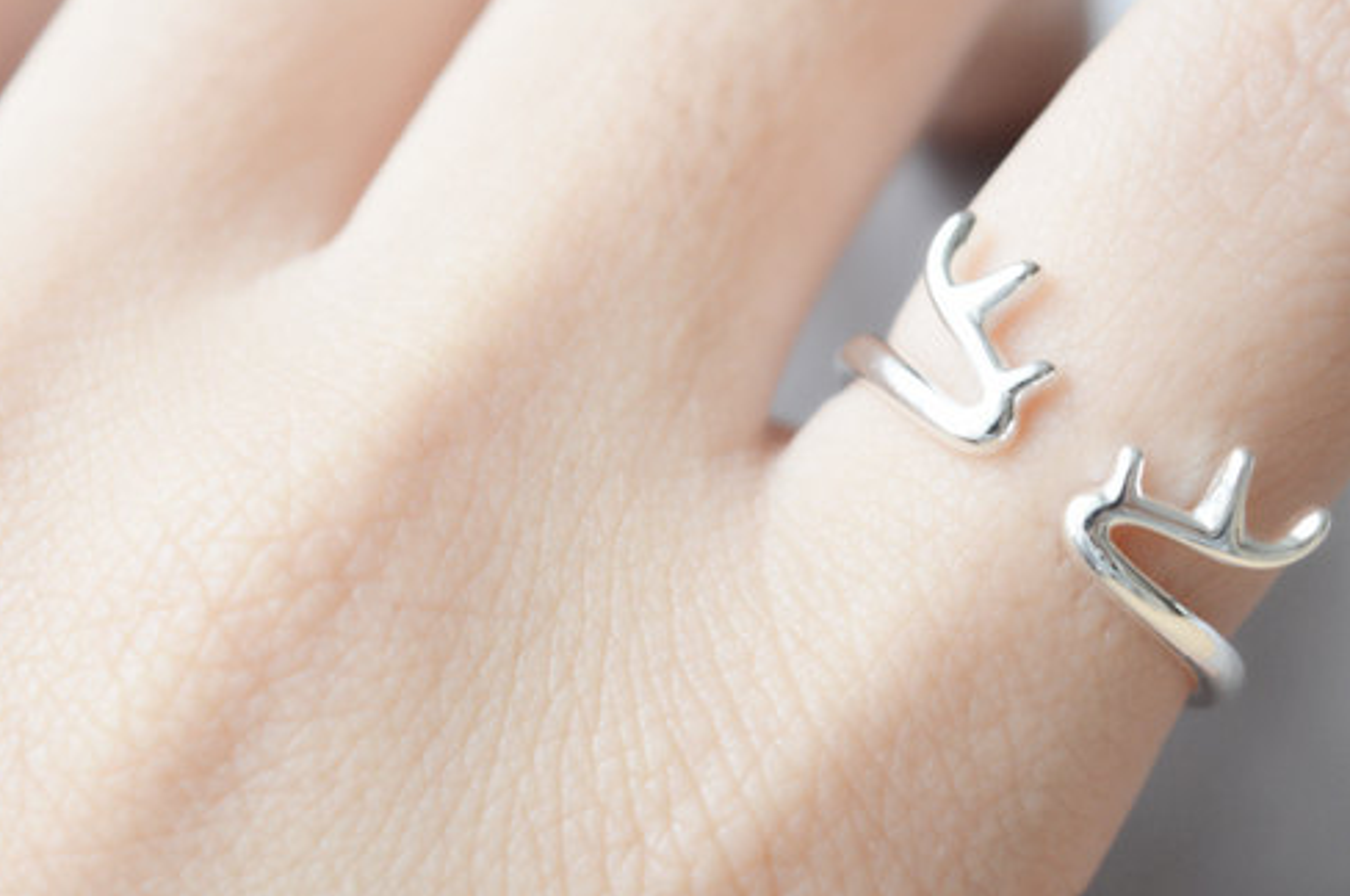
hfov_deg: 16.7
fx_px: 4606
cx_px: 512
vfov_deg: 11.1
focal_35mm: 123
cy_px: 637
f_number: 5.6
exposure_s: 1/25
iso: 400
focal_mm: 50
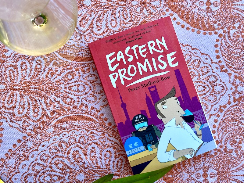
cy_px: 92
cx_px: 122
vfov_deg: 30.3
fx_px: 338
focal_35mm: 48
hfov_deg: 39.7
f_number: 1.78
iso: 64
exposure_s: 1/672
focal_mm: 6.86
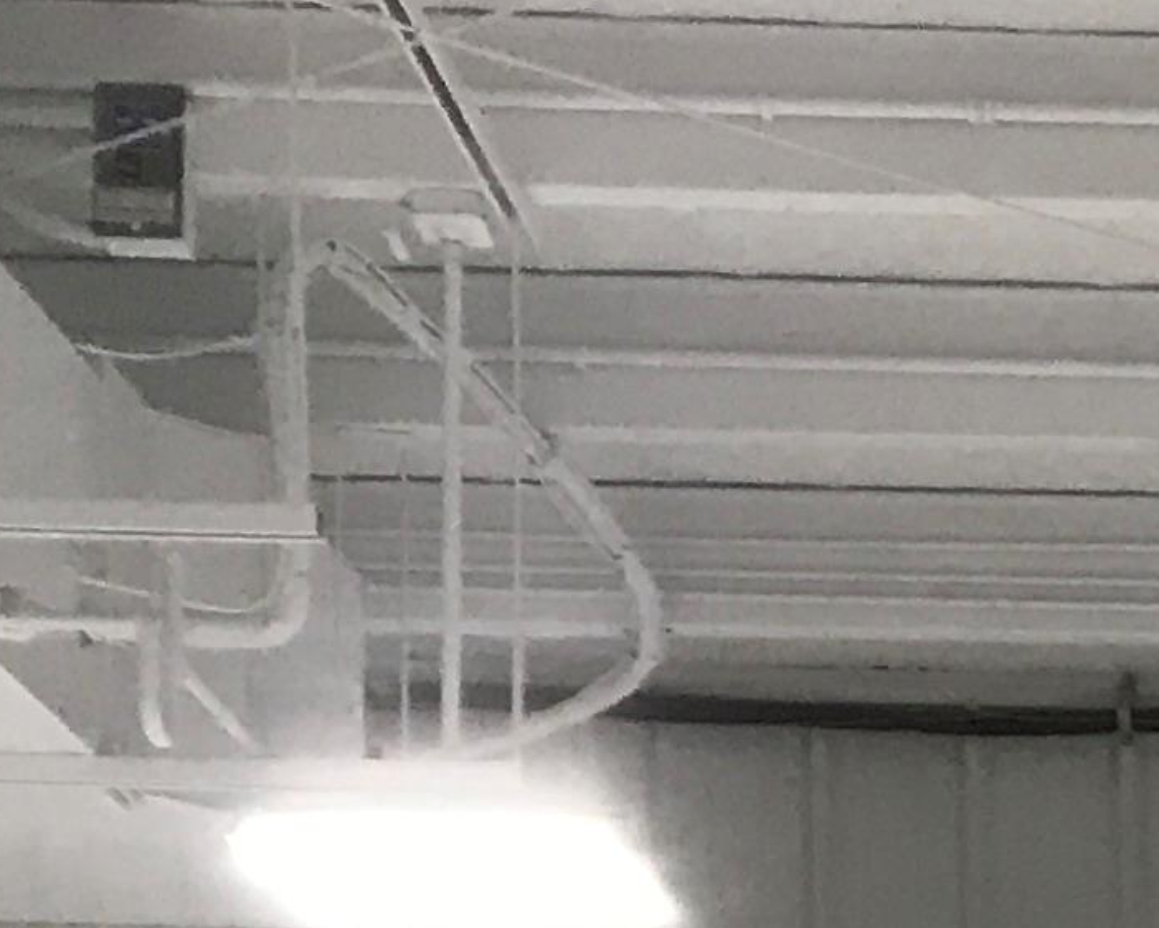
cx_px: 2354
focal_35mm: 157
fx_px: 5387
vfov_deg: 8.8
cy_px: 2351
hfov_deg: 11.1
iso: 25
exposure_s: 1/30
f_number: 1.8
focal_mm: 3.99
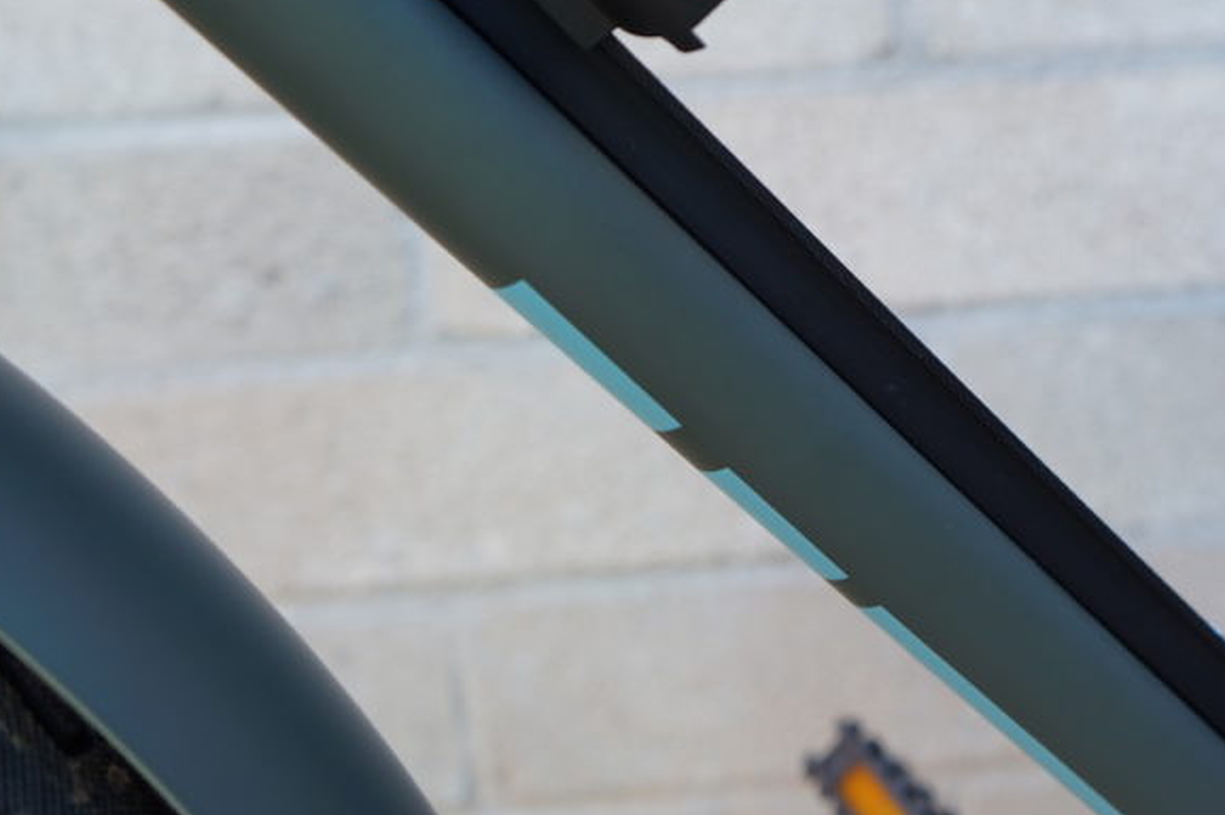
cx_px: 957
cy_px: 267
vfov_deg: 24.5
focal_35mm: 55
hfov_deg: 35.2
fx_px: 1870
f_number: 4
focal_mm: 31
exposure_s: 1/60
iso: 200
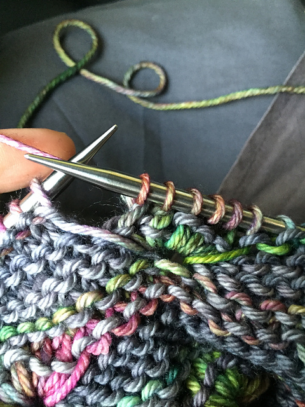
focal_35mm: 29
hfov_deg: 48.2
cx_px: 152
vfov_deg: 61.7
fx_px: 341
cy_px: 204
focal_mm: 4.15
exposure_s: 1/30
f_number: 2.2
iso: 250
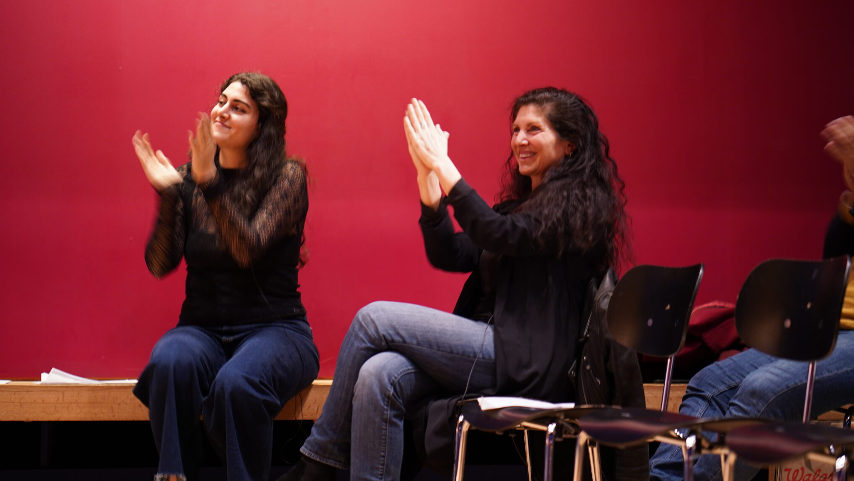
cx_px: 431
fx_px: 2038
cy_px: 250
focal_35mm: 90
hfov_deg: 23.7
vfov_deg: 13.4
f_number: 1.8
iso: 400
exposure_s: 1/20
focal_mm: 85
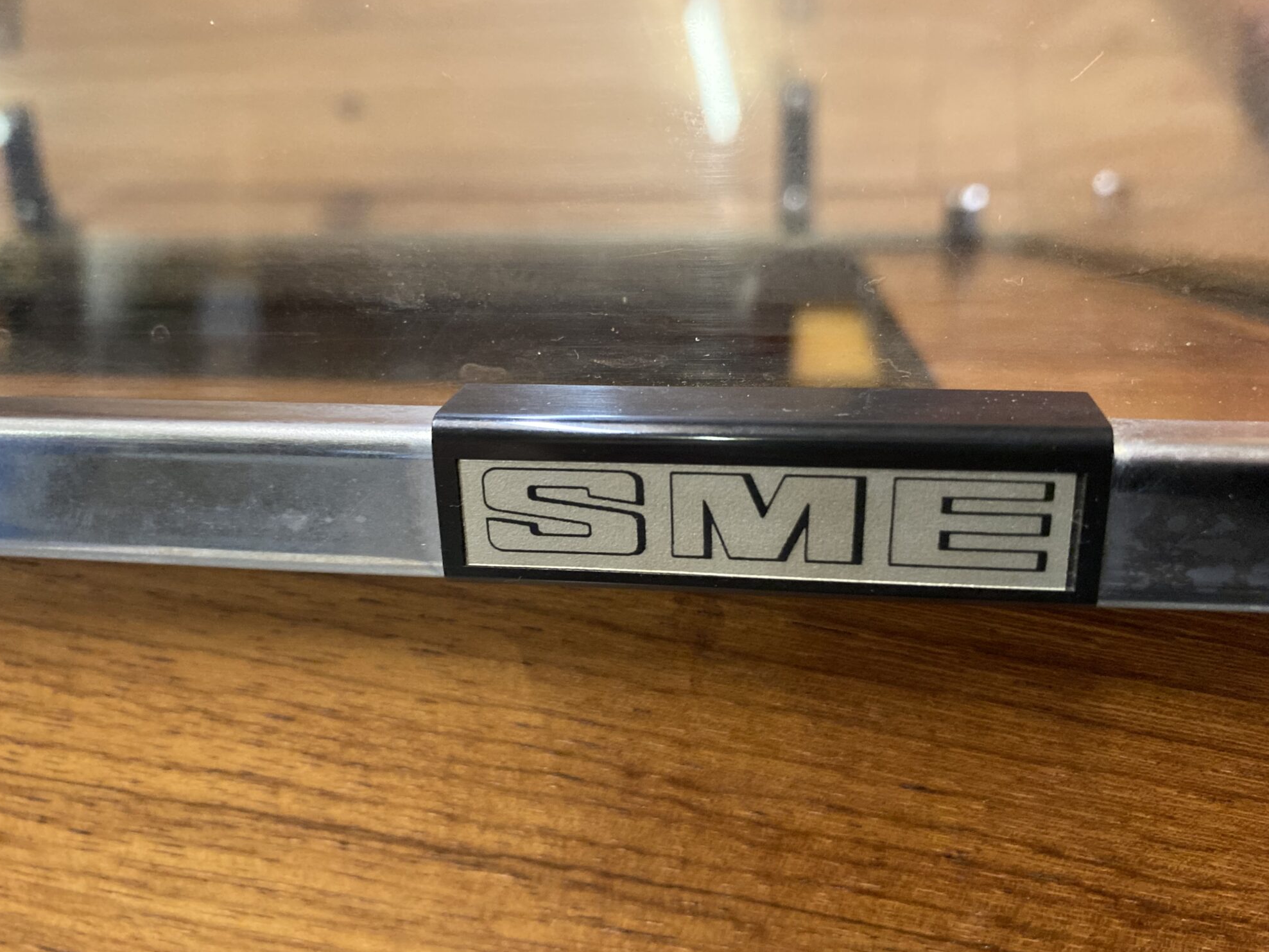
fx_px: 1063
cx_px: 632
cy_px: 475
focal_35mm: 29
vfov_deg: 48.2
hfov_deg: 61.7
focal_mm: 3.99
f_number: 1.8
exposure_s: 1/25
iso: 320
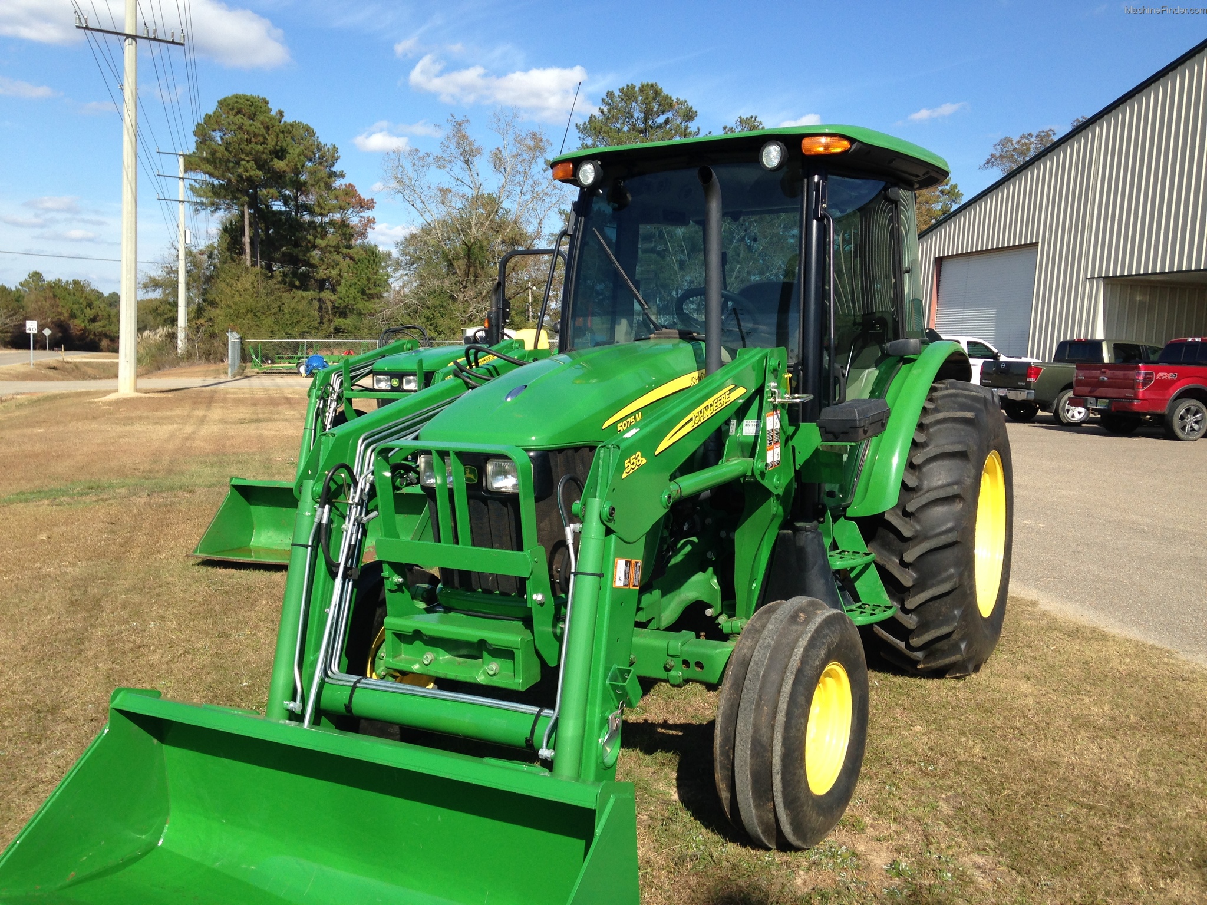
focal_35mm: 33
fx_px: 1151
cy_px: 452
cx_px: 604
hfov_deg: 55.4
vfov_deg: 42.9
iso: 50
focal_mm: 4.12
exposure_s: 1/1232
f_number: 2.4
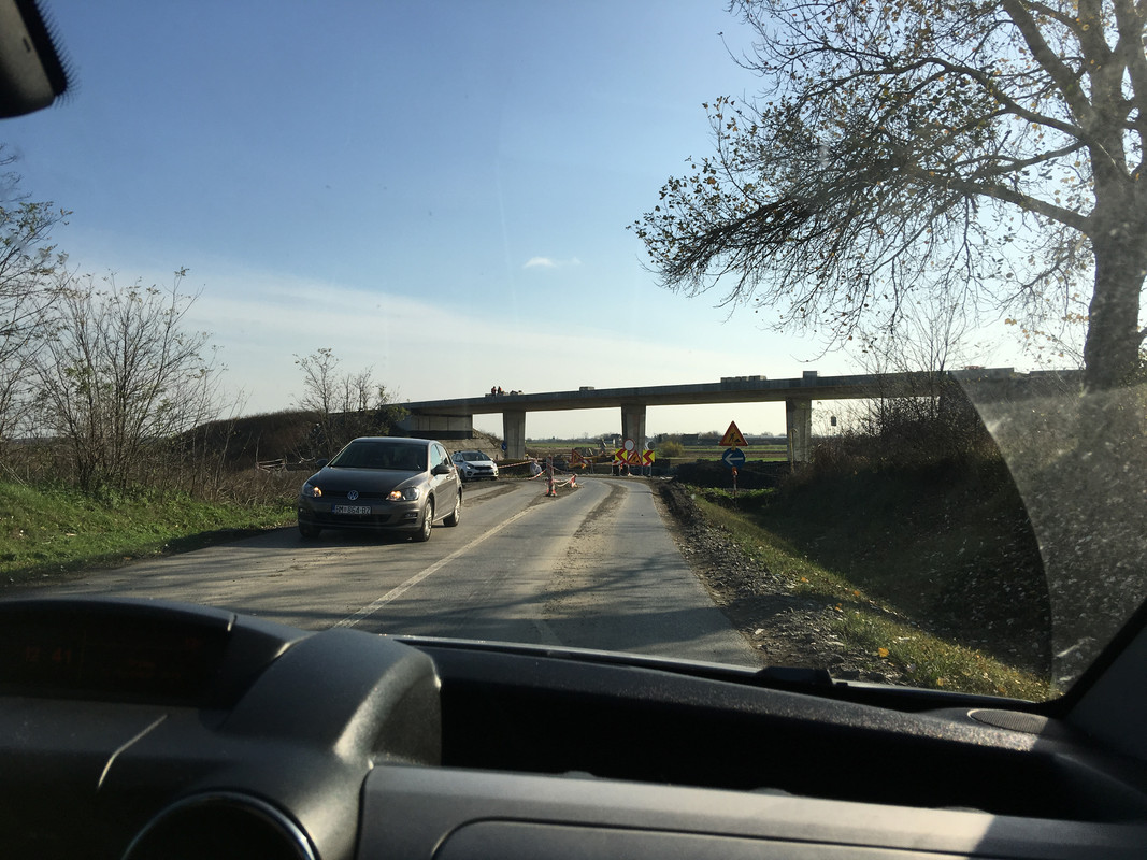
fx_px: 961
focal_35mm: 29
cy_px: 430
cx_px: 574
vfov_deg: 48.2
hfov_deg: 61.7
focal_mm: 4.15
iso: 25
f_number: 2.2
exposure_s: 1/1709
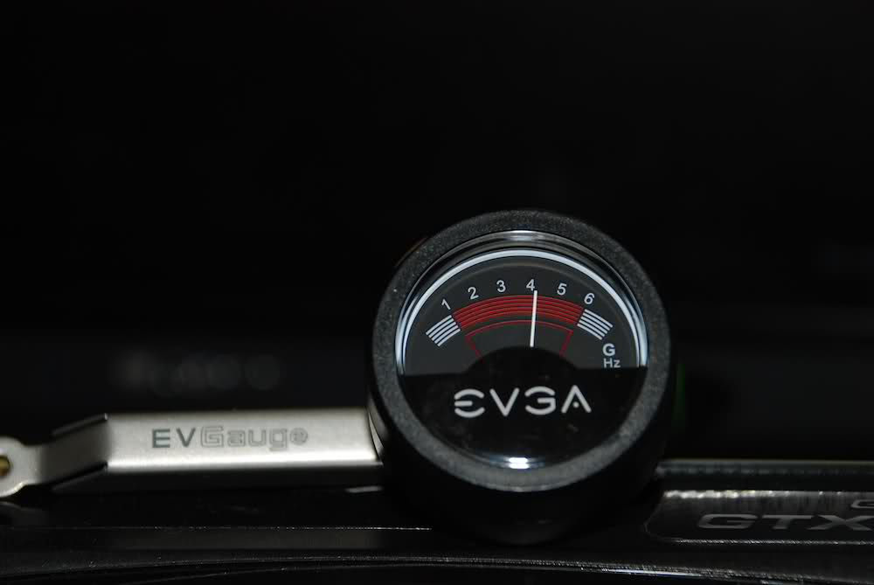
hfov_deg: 15.2
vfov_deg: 10.2
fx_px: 3281
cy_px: 292
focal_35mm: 135
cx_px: 437
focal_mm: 90
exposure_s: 1/125
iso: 200
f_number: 5.6
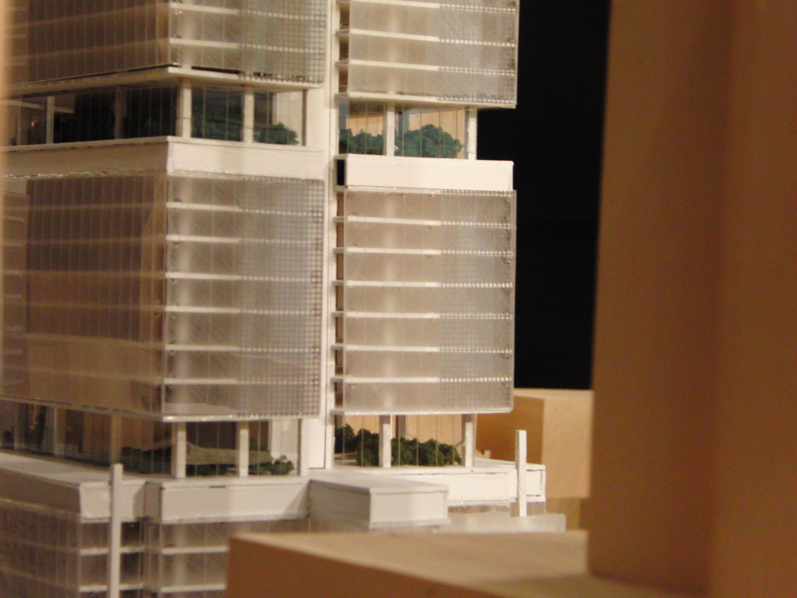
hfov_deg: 16.8
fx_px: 2694
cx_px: 398
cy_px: 299
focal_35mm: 117
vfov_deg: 12.7
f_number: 4.1
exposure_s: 1/13
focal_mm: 20.8
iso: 400
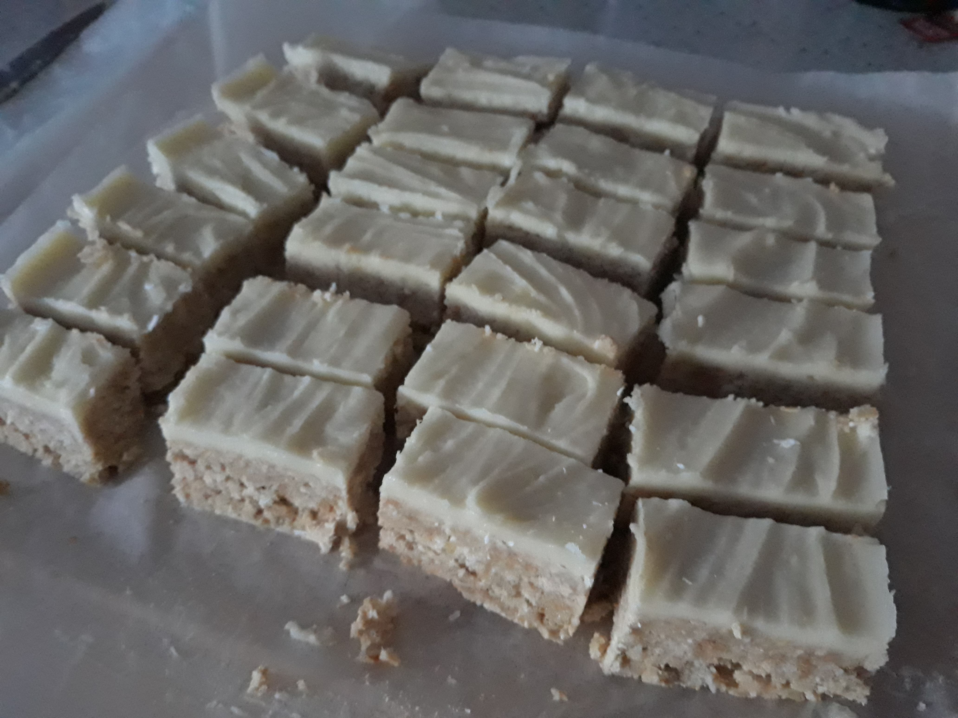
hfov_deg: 65.3
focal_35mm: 27
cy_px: 359
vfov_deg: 51.4
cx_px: 479
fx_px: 747
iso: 800
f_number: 1.7
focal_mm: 3.71
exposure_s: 1/17
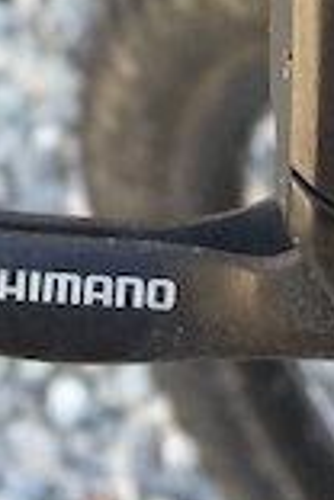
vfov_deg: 11.7
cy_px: -532
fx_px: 2157
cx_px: 84
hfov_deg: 8.8
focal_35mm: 155
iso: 40
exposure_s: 1/40
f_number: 2.2
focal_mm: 4.15
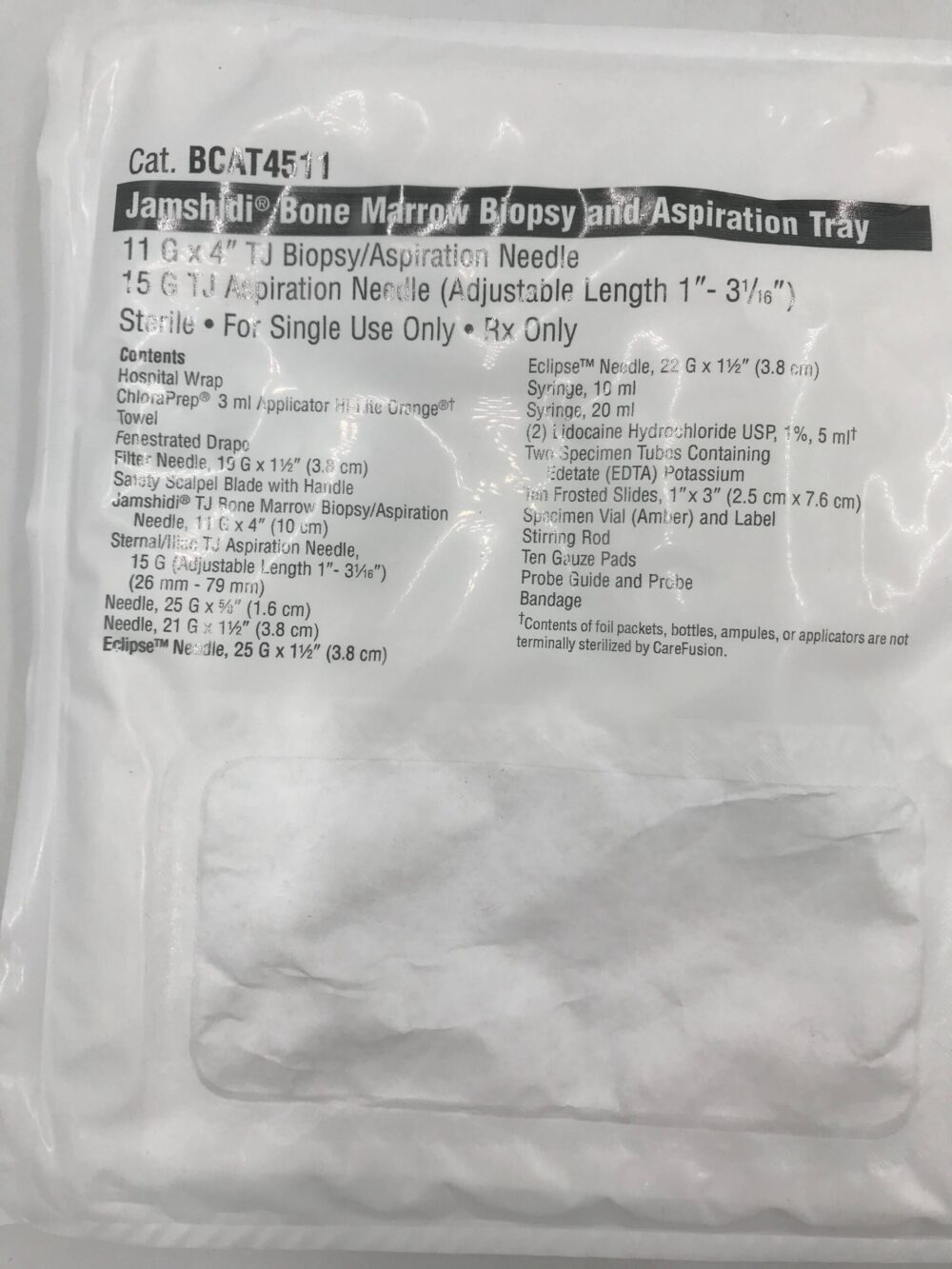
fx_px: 1027
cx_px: 476
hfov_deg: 49.8
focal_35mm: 28
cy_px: 634
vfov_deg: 63.4
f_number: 1.8
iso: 20
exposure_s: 1/346
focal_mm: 3.99
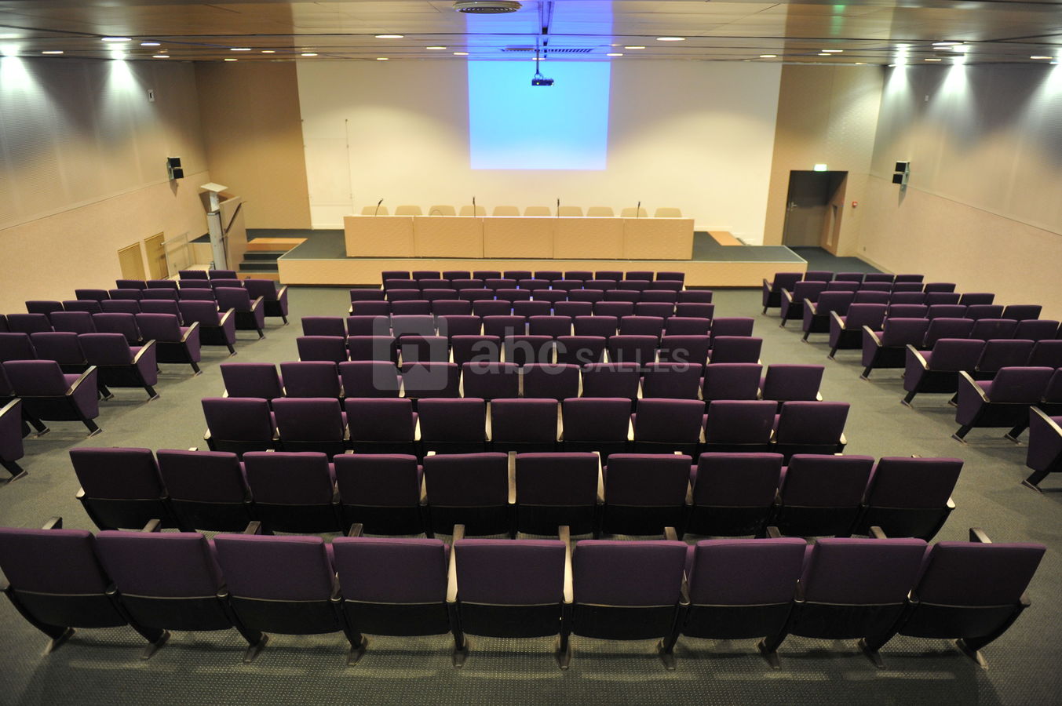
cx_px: 531
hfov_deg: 73.8
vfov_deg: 53.1
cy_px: 353
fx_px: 707
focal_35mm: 24
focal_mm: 24
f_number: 2.8
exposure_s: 1/25
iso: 1600
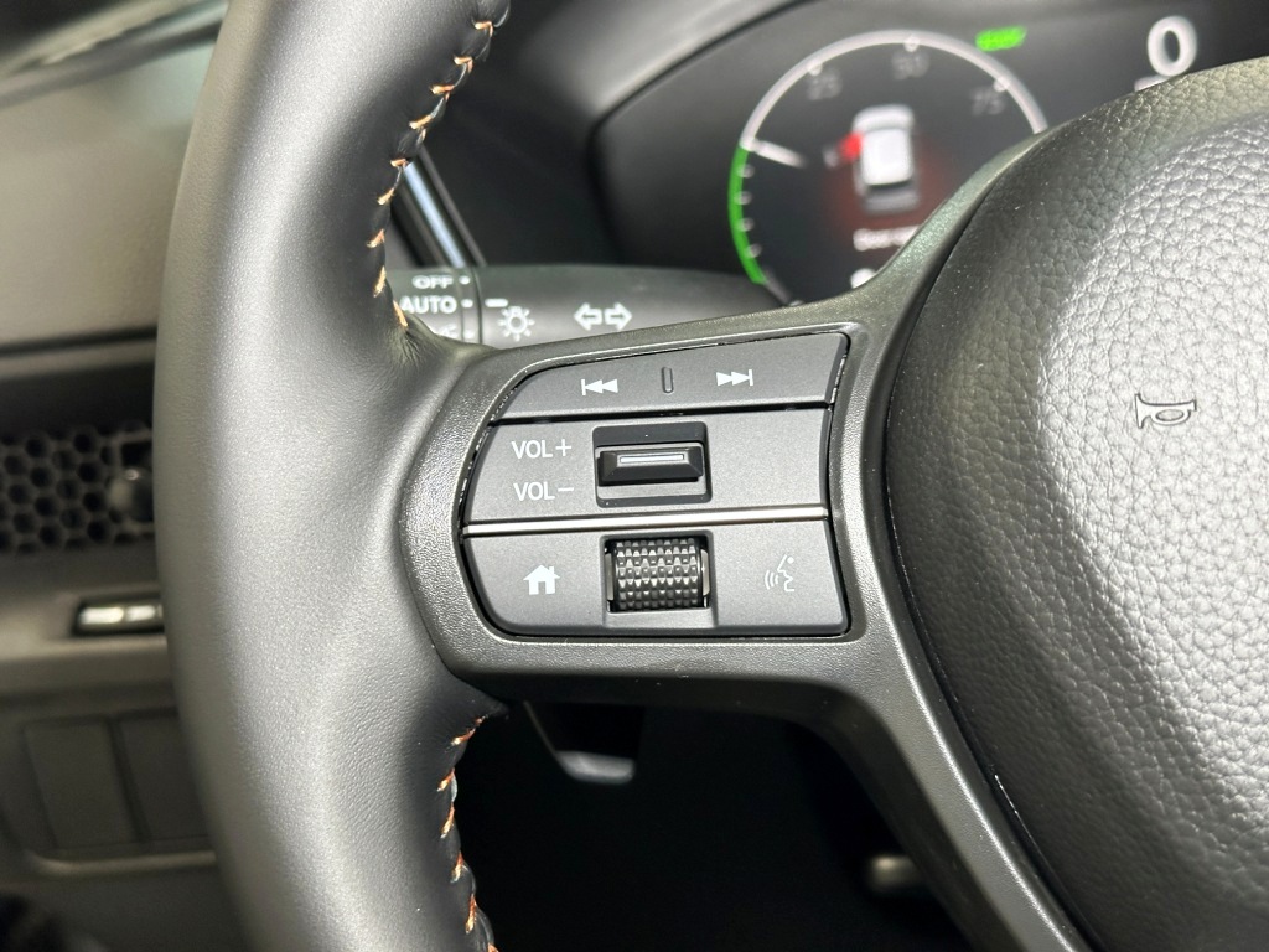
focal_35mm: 48
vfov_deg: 30.3
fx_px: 1760
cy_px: 476
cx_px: 634
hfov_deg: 39.7
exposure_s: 1/40
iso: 400
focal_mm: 6.86
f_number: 1.78
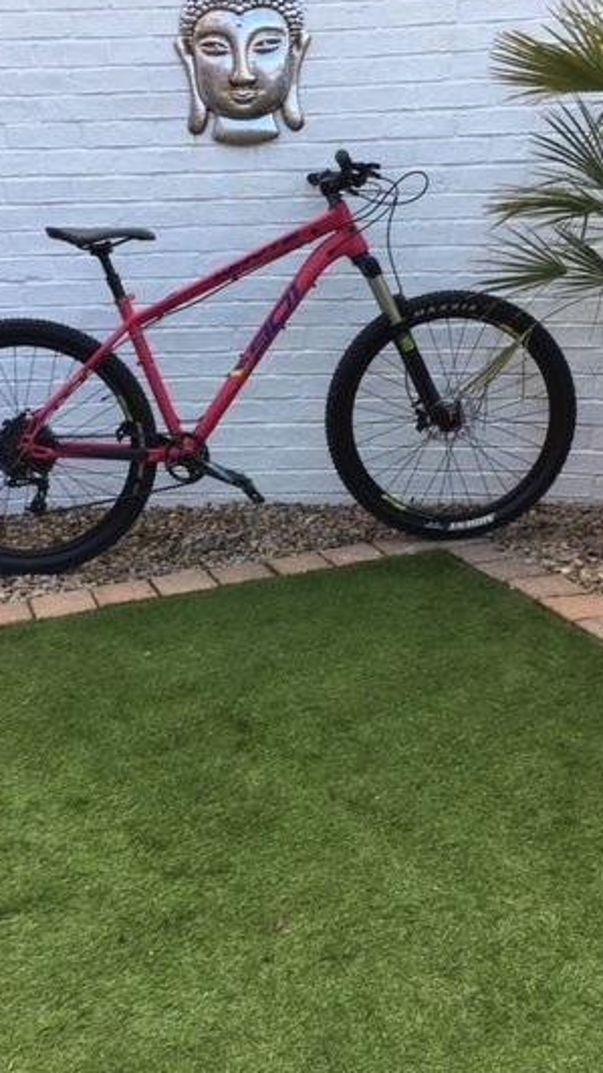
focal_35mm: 38
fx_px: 1081
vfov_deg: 52.7
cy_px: 492
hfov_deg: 31.2
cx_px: 292
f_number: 2.2
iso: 25
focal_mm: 4.15
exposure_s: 1/137
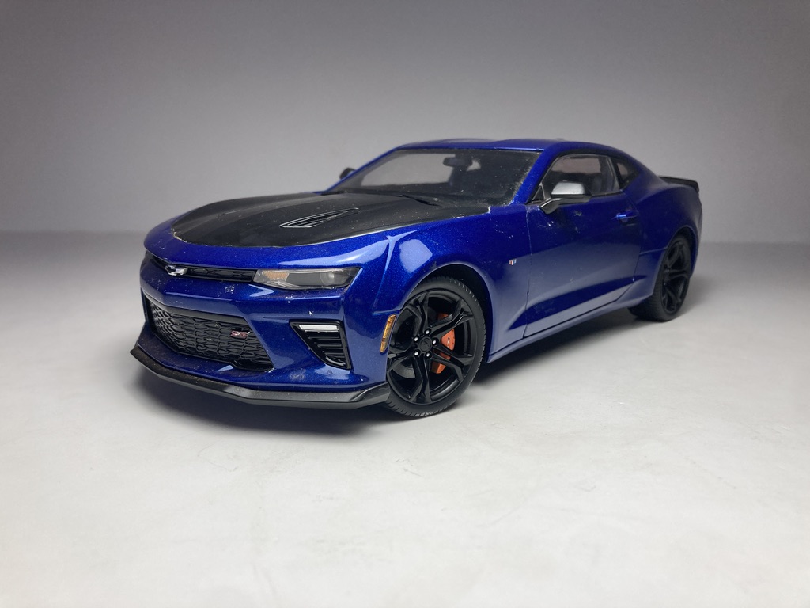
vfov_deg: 49.7
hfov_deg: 63.4
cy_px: 304
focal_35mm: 28
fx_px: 655
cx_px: 405
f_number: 1.8
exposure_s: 1/120
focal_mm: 3.99
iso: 50
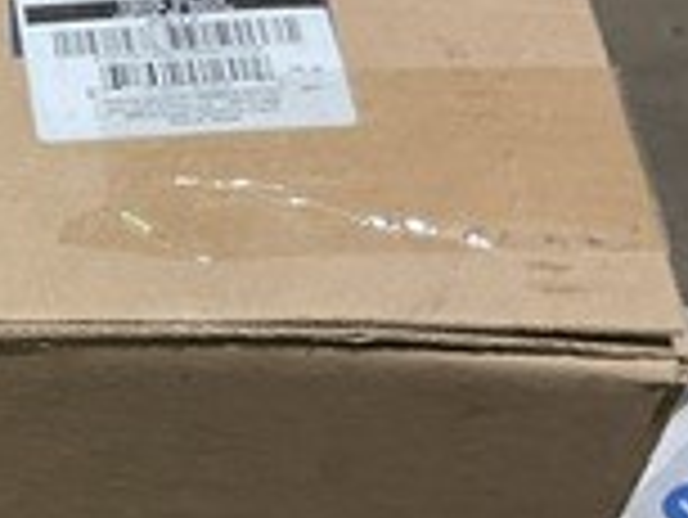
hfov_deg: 14.0
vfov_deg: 12.2
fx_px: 2407
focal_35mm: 121
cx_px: -630
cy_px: 459
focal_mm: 3
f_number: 1.8
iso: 80
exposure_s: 1/50
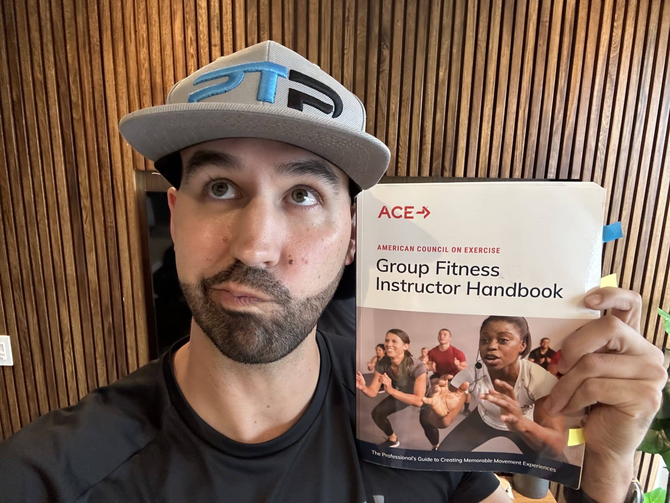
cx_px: 335
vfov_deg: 58.9
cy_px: 252
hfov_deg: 73.9
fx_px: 445
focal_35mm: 23
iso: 400
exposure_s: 1/40
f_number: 1.9
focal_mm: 2.69
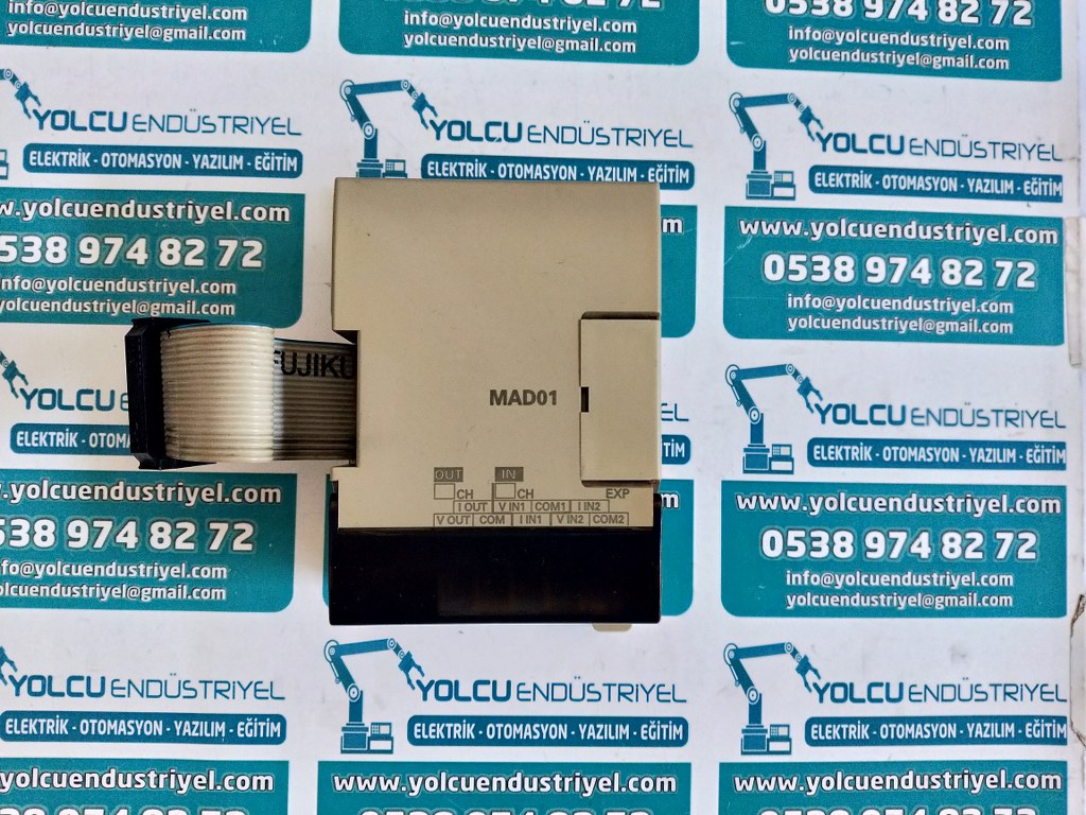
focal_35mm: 23
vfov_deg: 58.9
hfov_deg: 73.9
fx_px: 722
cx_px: 543
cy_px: 408
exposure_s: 1/50
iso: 171
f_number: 1.7
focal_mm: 3.99
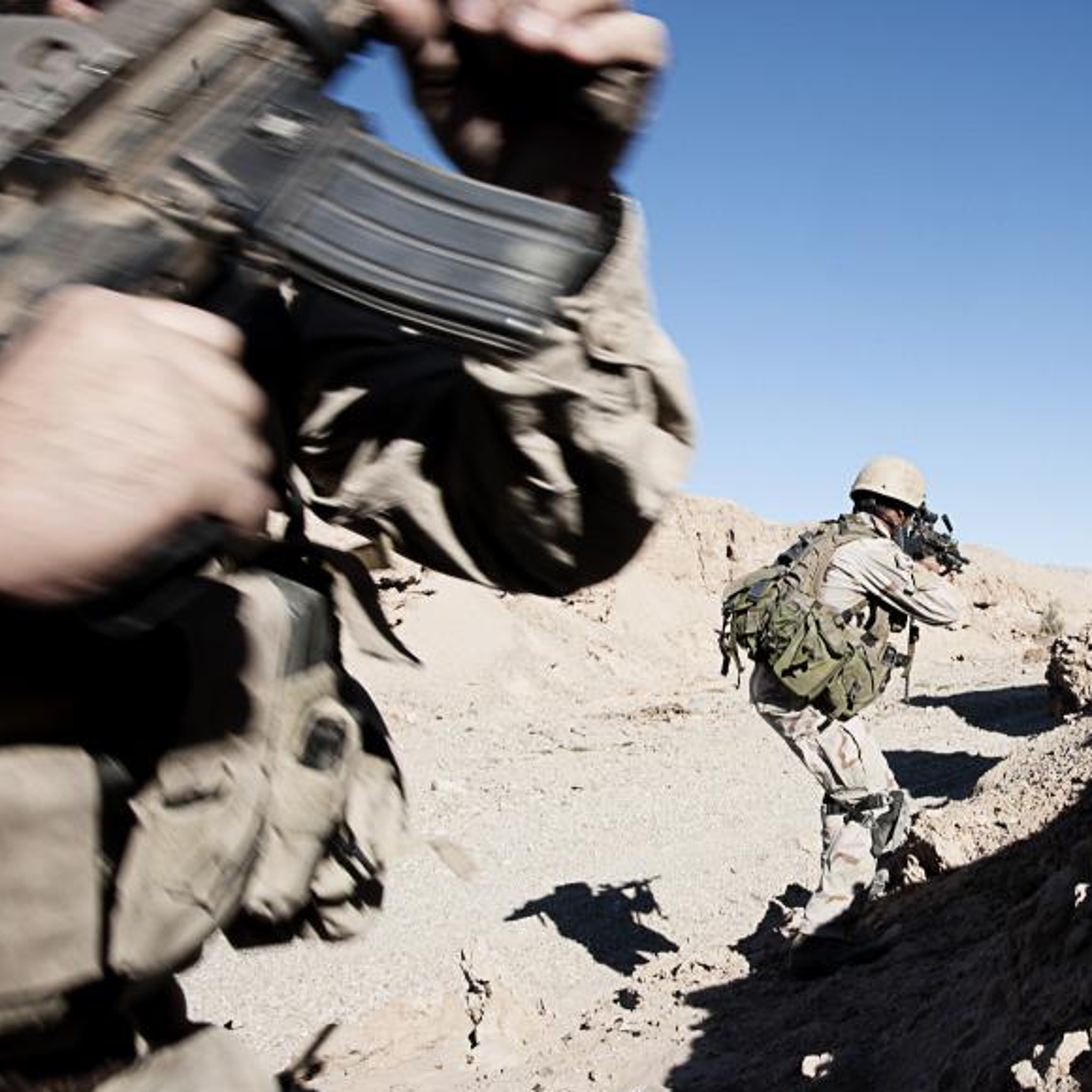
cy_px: 567
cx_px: 827
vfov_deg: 46.0
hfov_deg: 44.4
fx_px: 1285
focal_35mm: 36
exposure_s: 1/200
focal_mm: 24
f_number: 16
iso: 250
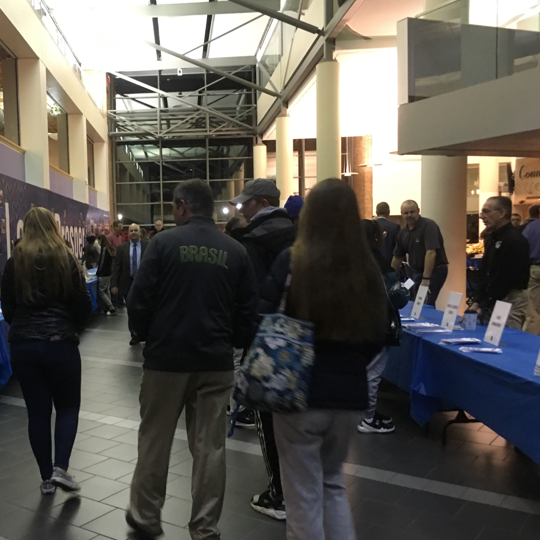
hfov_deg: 42.7
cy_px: 287
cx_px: 146
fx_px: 671
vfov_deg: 43.8
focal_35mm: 38
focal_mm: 4.15
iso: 100
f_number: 2.2
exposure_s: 1/8
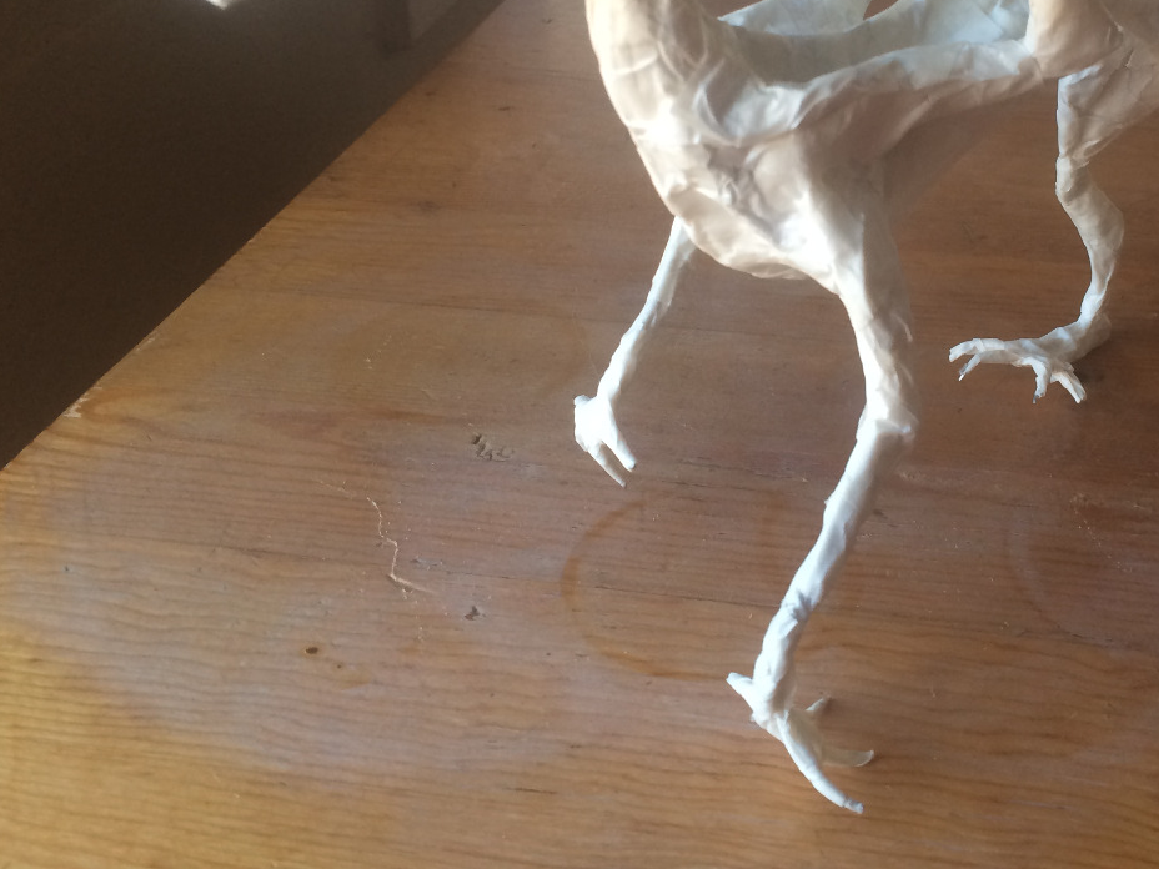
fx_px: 1507
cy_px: 196
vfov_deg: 31.5
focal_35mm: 45
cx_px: 862
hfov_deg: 40.9
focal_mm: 4.15
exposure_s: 1/30
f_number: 2.2
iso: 64
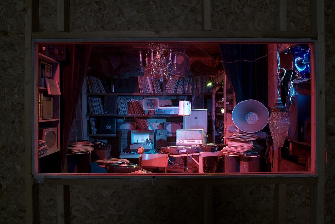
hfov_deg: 61.9
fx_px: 280
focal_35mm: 30
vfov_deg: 43.7
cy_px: 112
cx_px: 168
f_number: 13
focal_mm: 20
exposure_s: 4
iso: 400
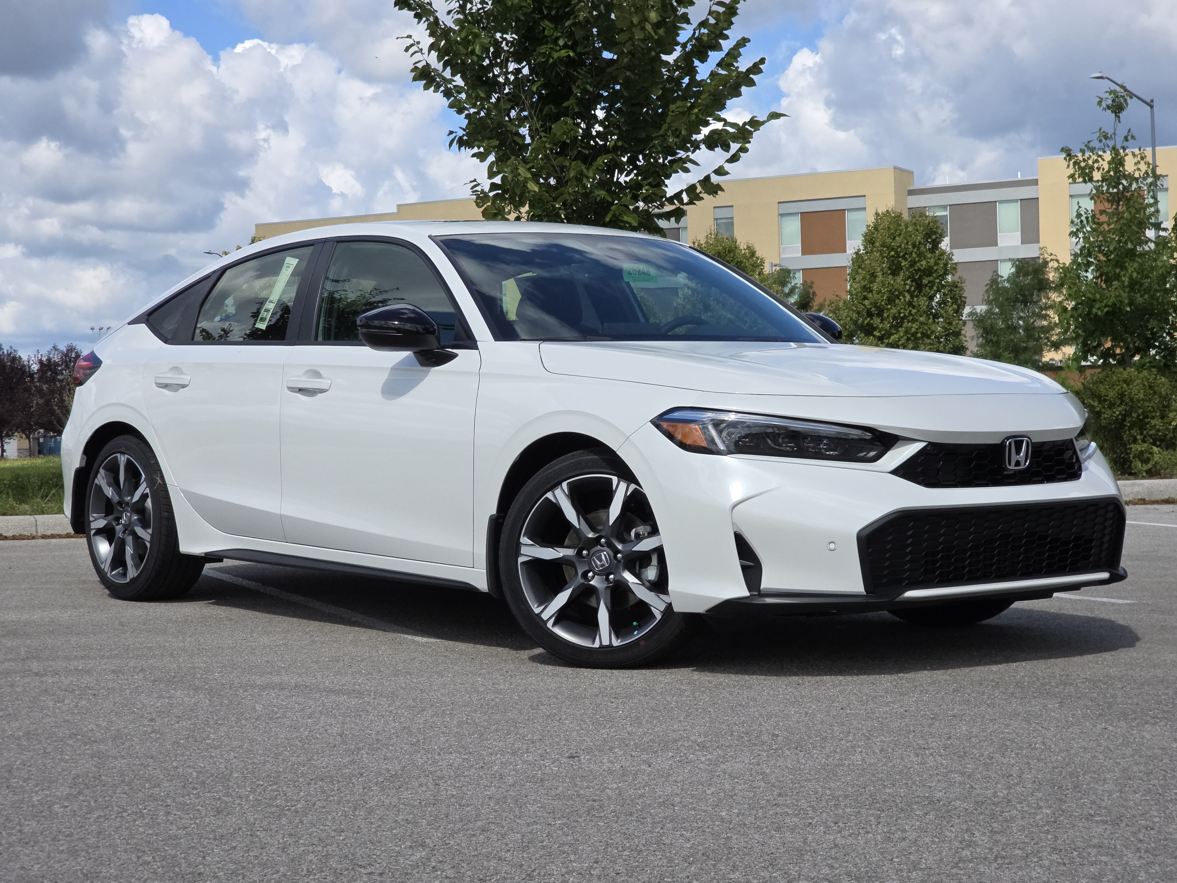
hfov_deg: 28.2
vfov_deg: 21.3
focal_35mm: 69
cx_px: 588
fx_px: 2346
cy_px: 442
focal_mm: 7.9
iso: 50
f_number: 2.4
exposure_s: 1/2246
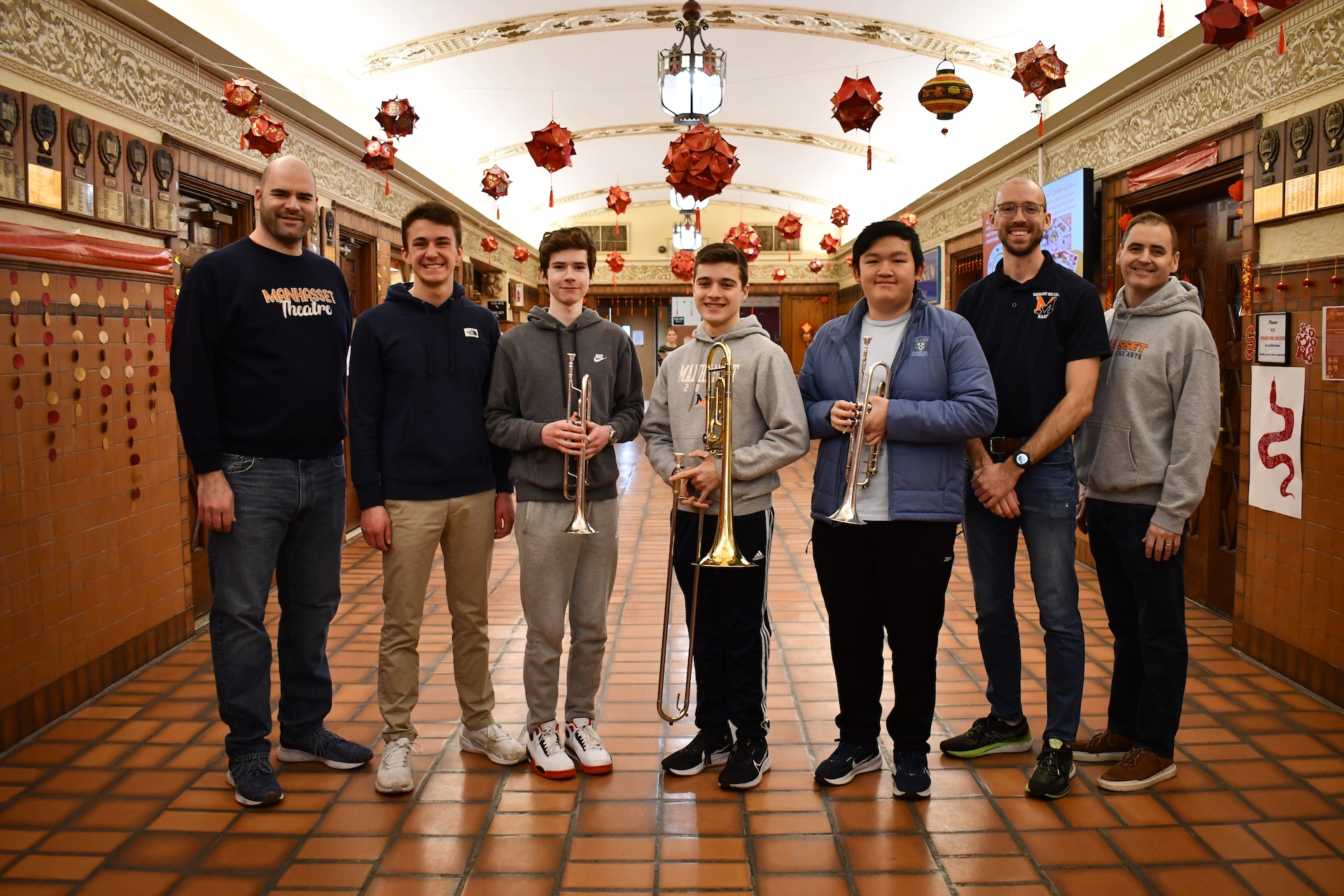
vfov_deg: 42.3
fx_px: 1157
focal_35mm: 31
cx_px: 672
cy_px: 448
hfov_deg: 60.3
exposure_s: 1/125
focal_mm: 21
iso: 1800
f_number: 3.8
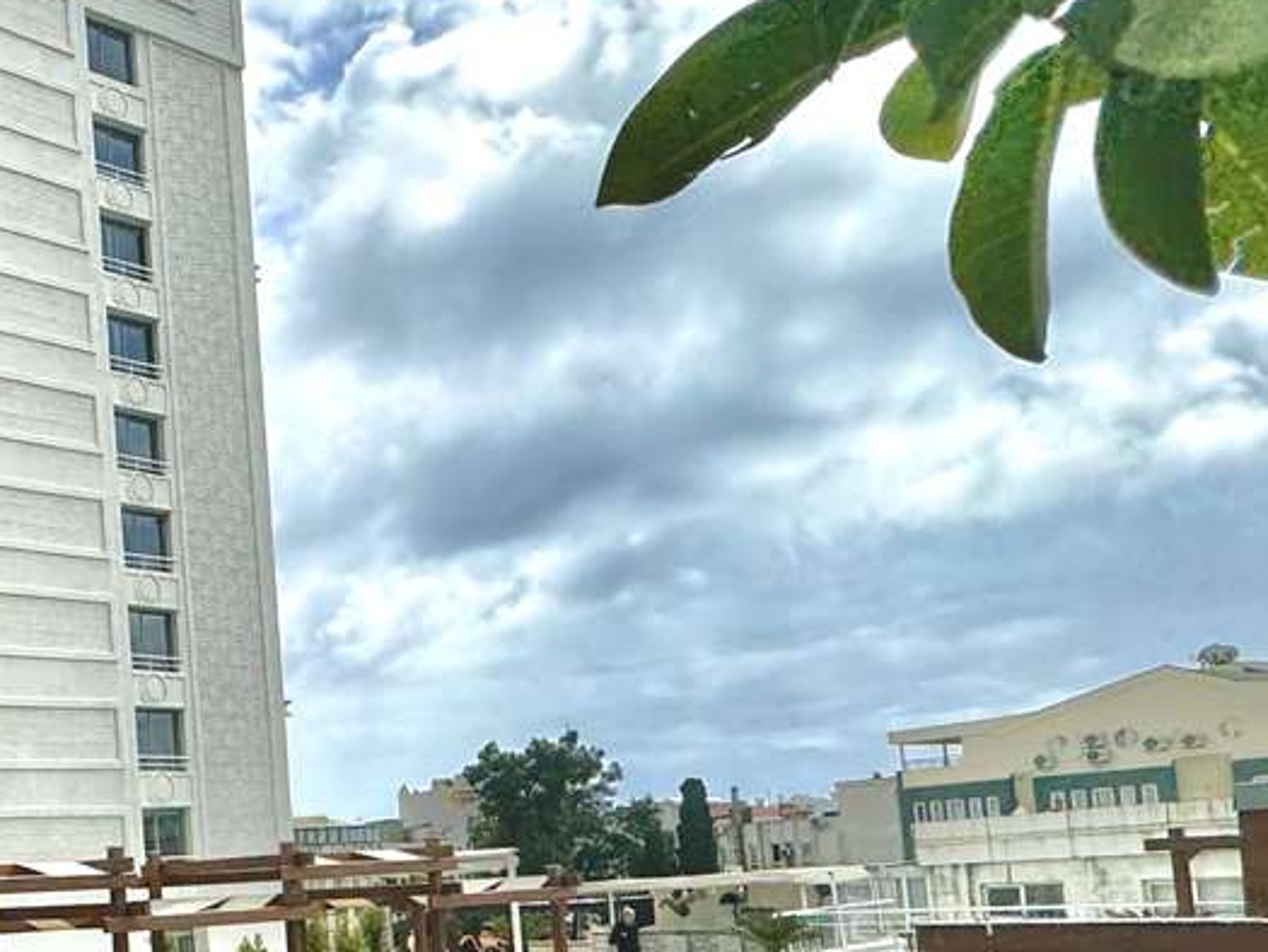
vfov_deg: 34.3
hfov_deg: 39.1
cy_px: 823
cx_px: -104
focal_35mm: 40
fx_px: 1466
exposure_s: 1/3717
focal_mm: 2.22
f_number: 2.2
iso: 50
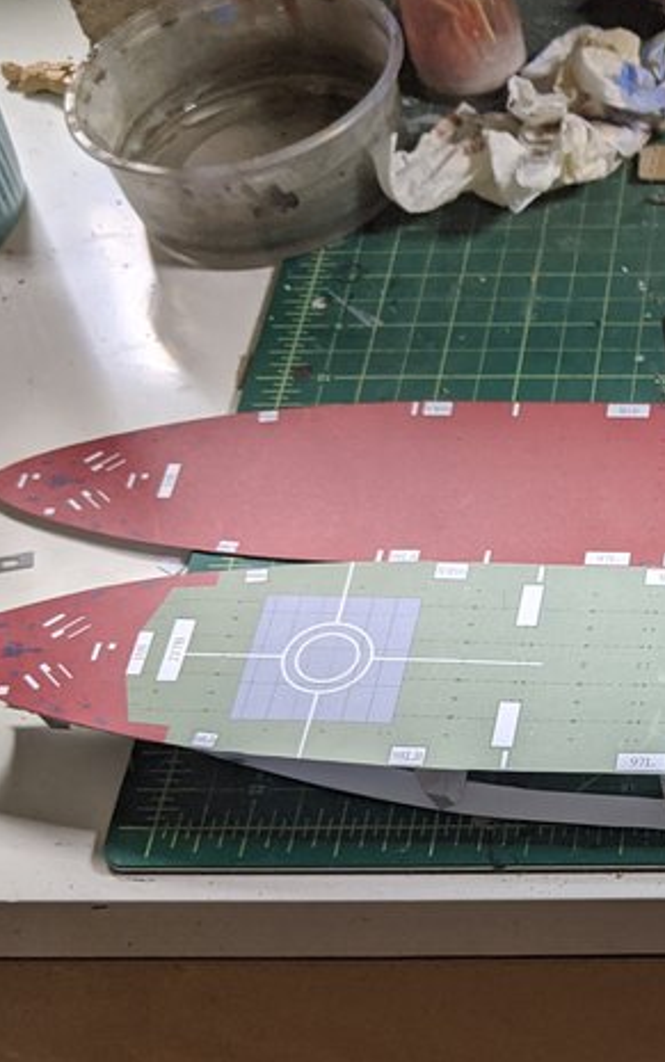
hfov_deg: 18.7
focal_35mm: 63
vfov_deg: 32.1
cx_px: 932
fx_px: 1825
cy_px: 735
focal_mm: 4.44
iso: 86
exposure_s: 1/120
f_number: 1.8
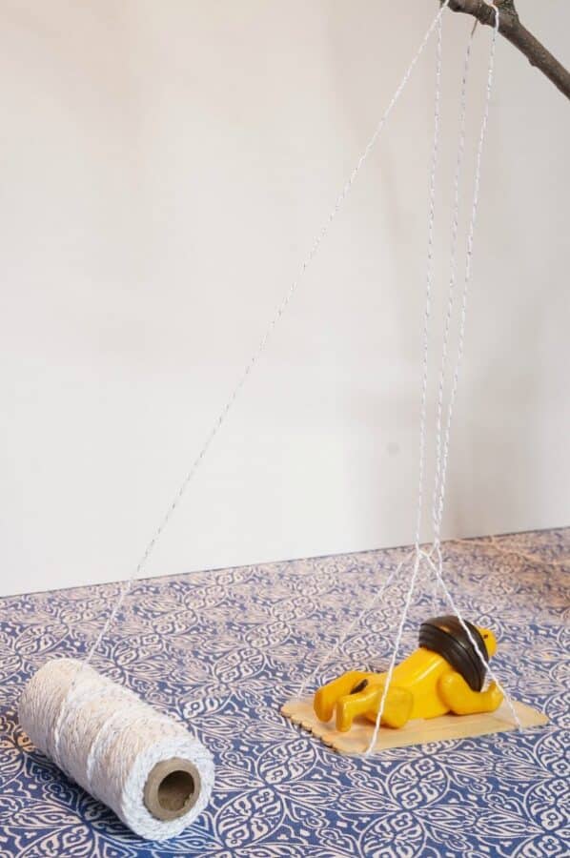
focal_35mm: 52
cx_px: 285
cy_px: 429
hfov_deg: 25.7
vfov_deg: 37.9
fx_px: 1250
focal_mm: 35
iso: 800
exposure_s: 1/6
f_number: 10
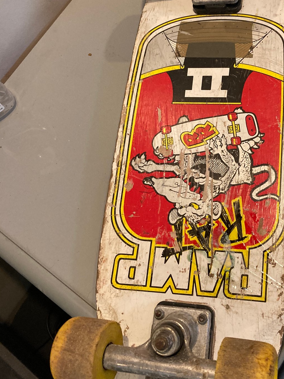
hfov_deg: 34.5
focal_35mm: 41
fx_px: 449
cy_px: 166
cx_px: 205
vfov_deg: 45.7
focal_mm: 3.99
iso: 250
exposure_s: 1/40
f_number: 1.8
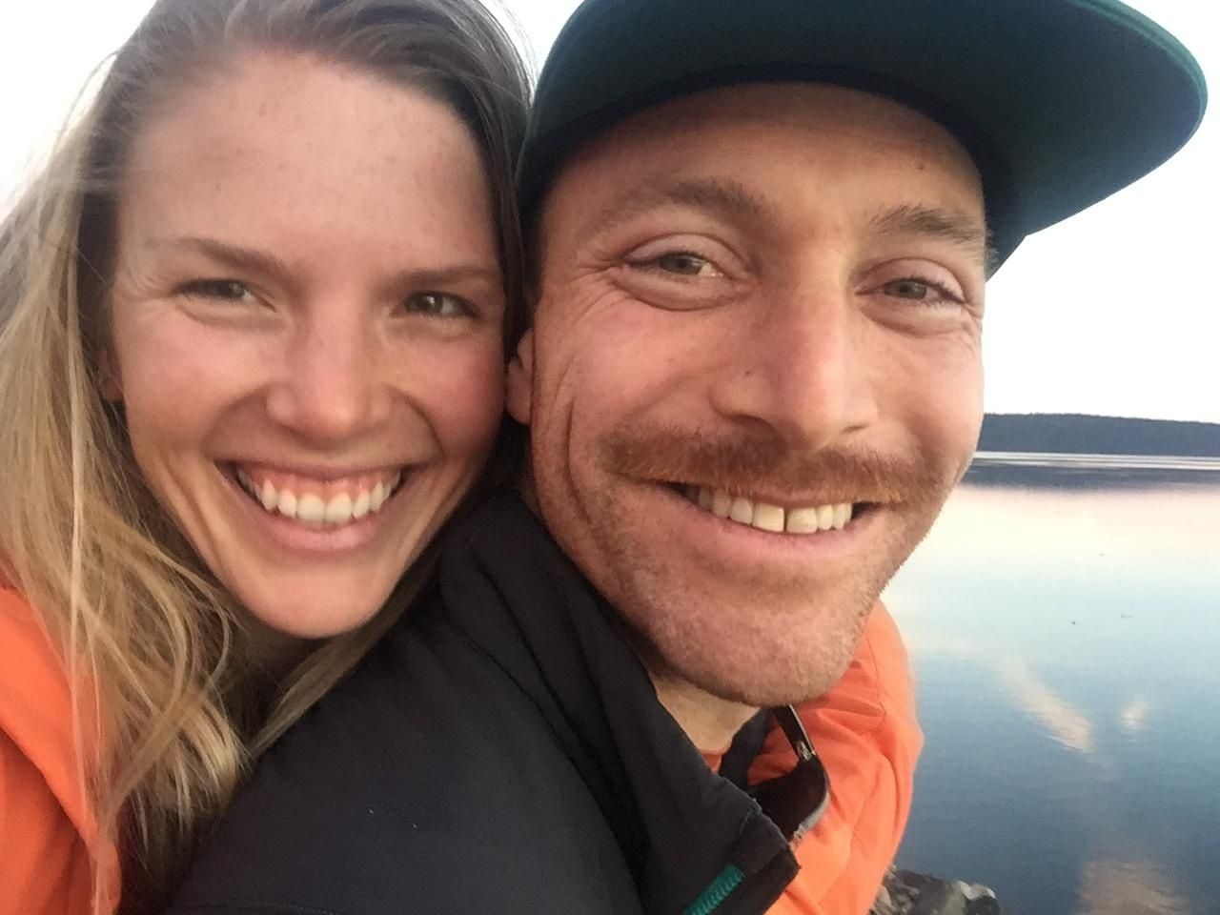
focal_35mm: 31
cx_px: 610
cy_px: 458
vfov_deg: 45.4
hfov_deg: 58.4
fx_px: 1093
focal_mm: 2.65
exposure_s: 1/30
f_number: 2.2
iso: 64
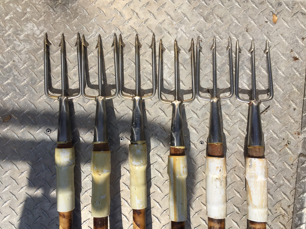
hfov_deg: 61.7
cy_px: 114
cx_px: 153
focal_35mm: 29
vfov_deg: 48.2
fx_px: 256
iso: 32
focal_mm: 4.15
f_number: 2.2
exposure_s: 1/3597
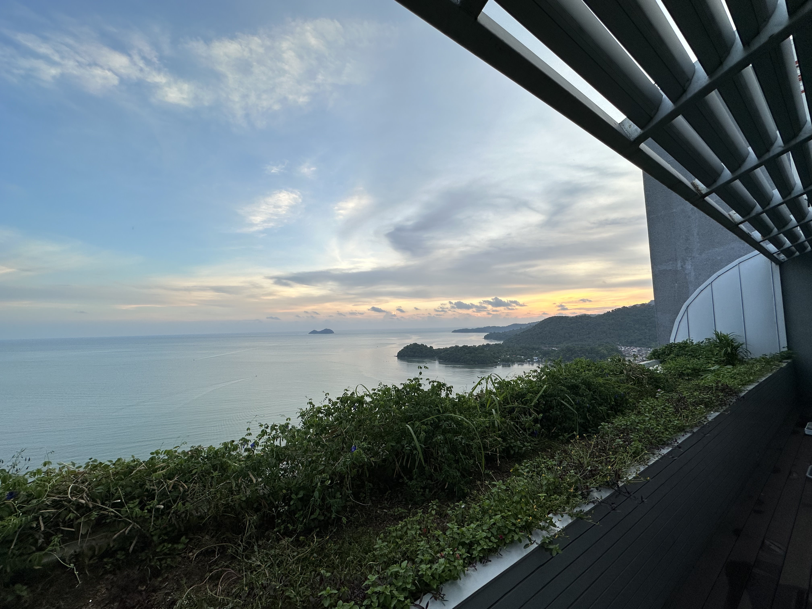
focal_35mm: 14
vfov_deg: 85.7
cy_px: 304
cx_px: 406
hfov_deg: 102.1
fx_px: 328
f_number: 2.2
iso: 50
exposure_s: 1/99
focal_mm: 2.22
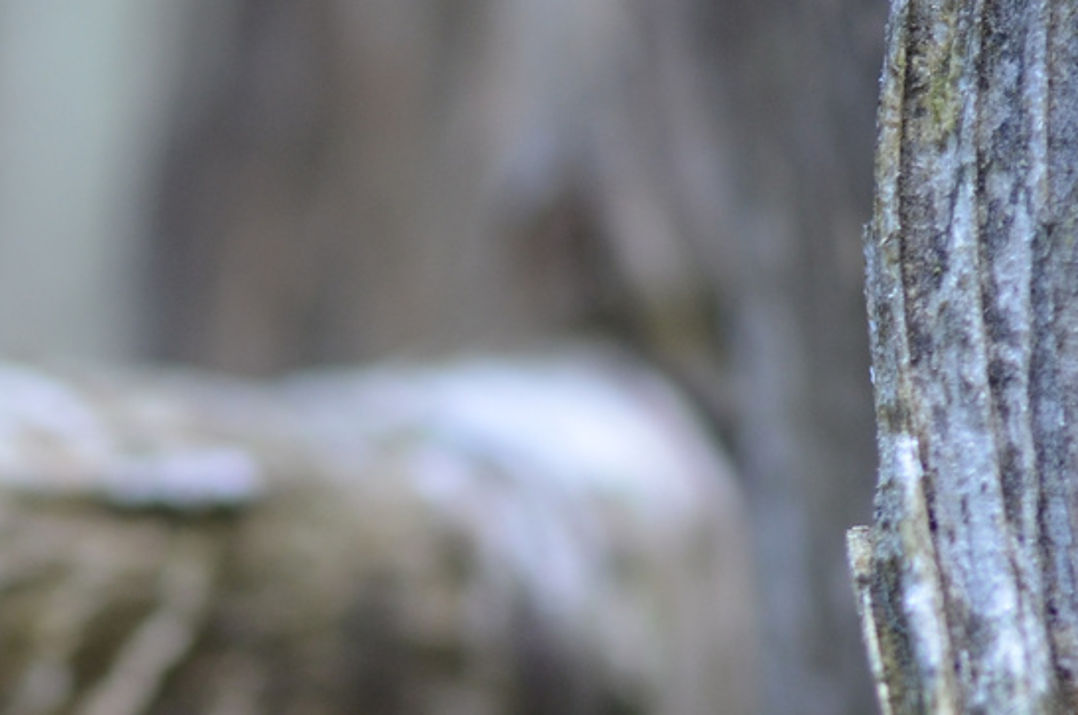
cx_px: -216
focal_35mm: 470
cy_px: 784
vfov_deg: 2.9
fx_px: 14064
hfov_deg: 4.4
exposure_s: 1/100
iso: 320
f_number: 3.5
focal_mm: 105
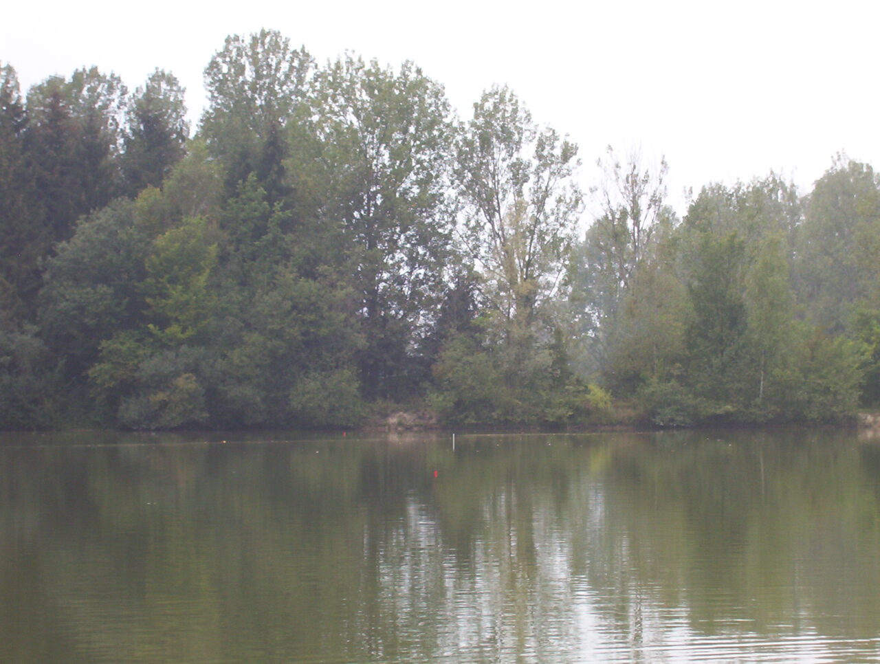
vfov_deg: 13.8
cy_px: 332
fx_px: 2752
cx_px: 440
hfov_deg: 18.2
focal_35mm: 108
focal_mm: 16.61
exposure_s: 1/202
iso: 100
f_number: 4.72
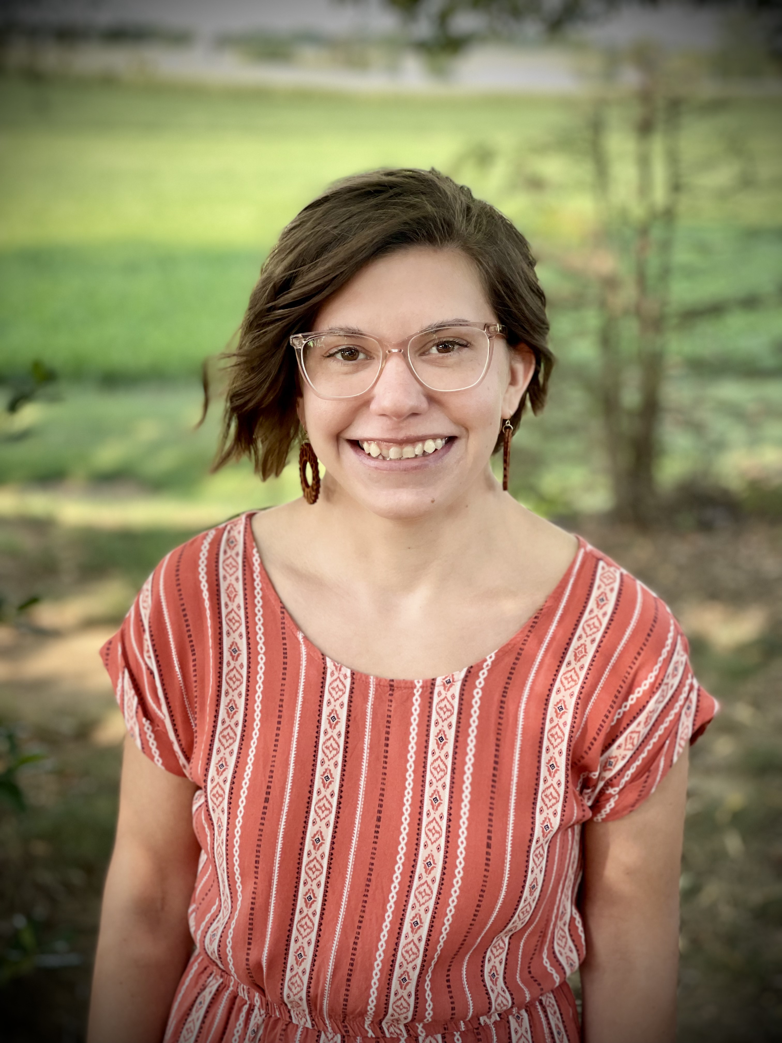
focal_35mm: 64
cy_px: 522
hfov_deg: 22.9
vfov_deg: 30.3
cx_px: 391
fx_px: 1928
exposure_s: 1/121
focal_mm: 7.5
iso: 64
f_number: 2.2
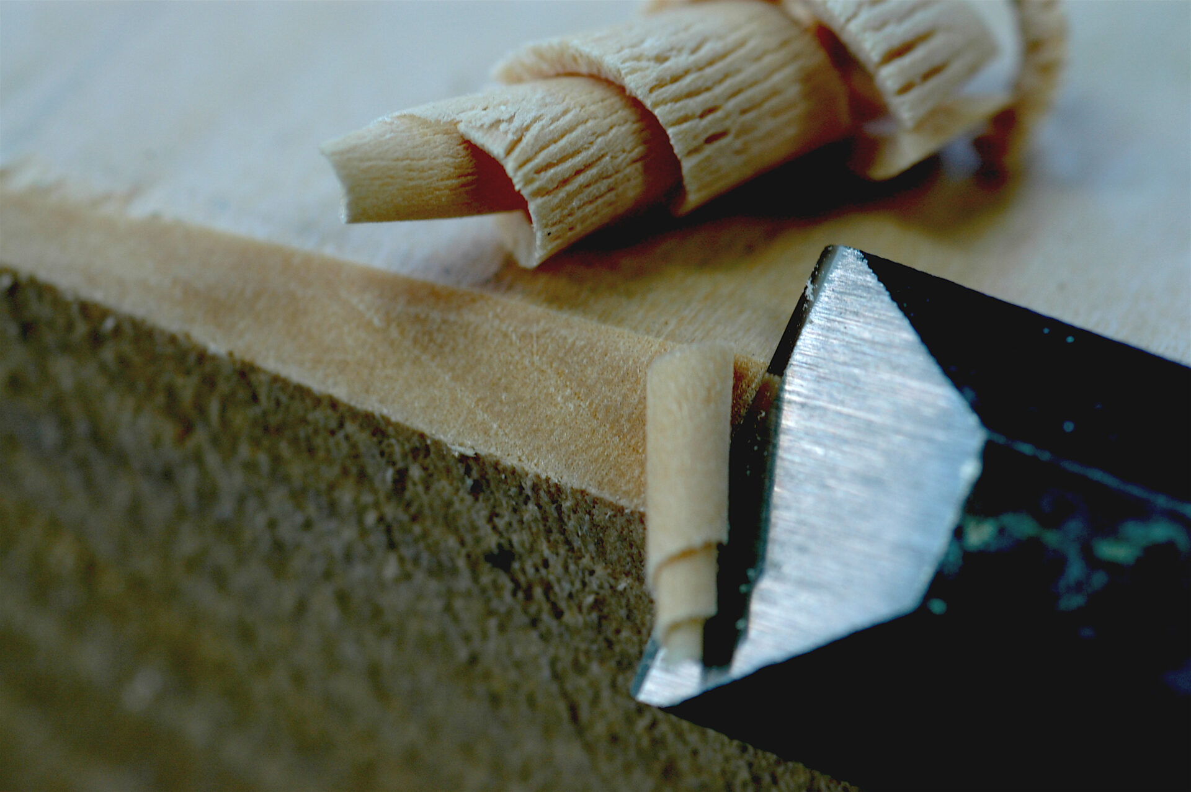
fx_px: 5206
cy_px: 396
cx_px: 596
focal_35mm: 158
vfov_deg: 8.7
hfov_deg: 13.0
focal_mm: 105
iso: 200
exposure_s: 1/15
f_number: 8
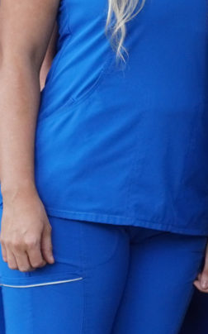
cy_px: -210
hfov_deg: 3.0
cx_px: 555
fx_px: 3942
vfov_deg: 4.8
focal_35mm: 434
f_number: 4.5
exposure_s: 1/100
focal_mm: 56
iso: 640
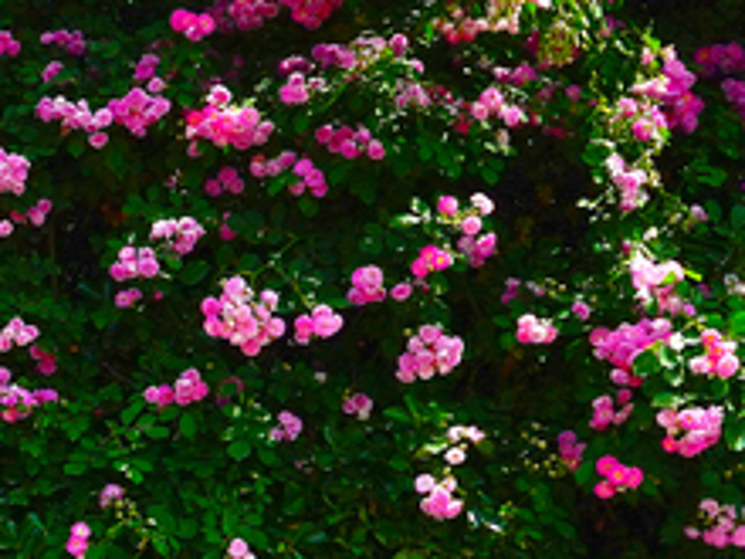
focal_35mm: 134
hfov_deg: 13.2
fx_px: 2884
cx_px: -623
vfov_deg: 10.9
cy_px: 615
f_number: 10
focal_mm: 30
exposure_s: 1/800
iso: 400
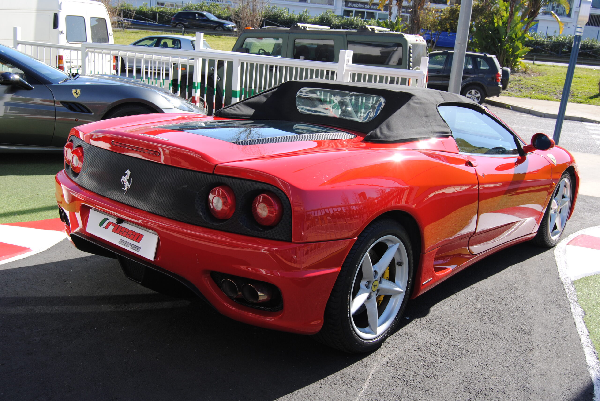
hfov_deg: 53.1
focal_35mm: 36
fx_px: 601
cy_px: 200
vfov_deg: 37.0
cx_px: 300
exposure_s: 1/160
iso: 100
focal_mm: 24
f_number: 6.3
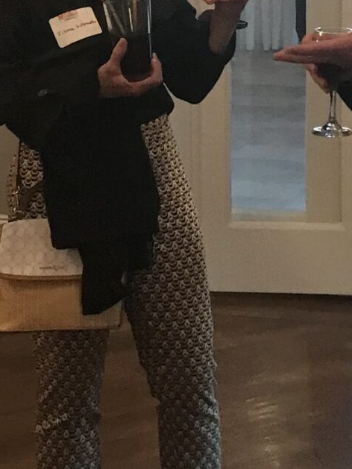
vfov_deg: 17.0
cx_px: 224
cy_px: 44
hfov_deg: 13.0
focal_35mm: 114
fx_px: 1545
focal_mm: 3.99
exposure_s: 1/15
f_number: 1.8
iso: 80
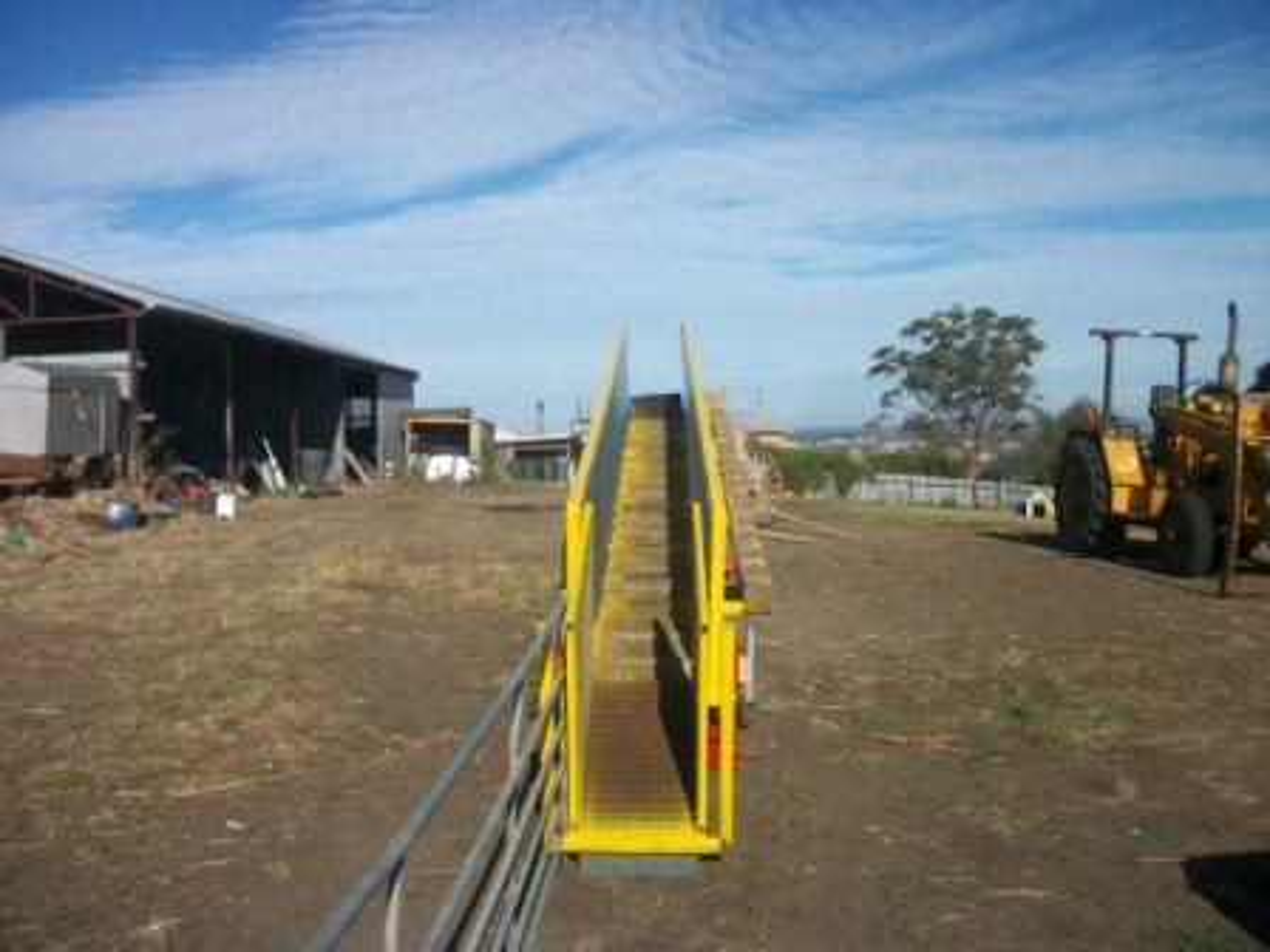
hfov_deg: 56.8
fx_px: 1174
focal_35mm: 32
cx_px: 635
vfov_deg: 44.2
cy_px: 476
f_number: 8.8
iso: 80
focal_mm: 5.7
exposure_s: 1/250
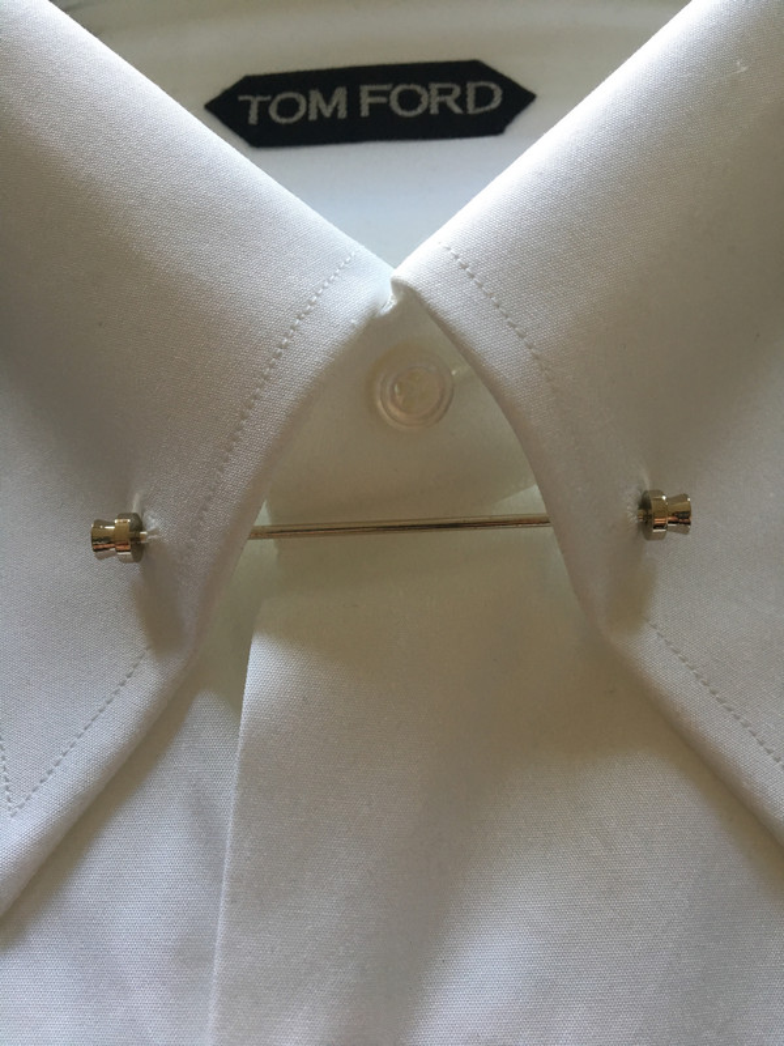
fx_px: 876
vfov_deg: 61.7
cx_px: 392
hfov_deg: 48.2
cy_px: 523
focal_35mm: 29
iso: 100
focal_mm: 4.15
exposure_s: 1/30
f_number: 2.2
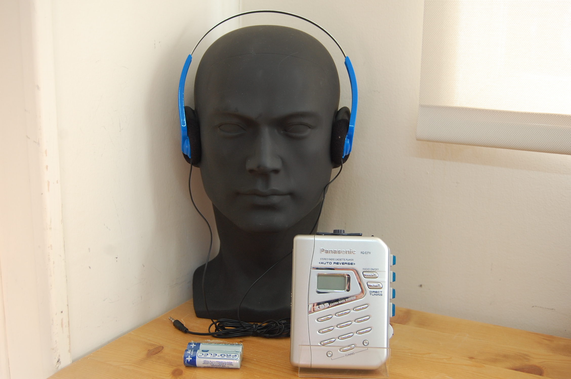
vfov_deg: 28.8
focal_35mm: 46
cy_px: 190
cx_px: 286
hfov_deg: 42.4
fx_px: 736
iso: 400
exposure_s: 1/80
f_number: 4.5
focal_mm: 31
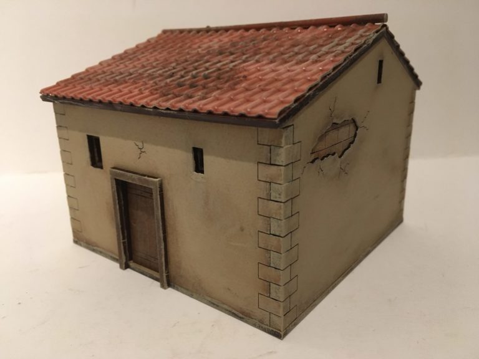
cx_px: 240
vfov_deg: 48.2
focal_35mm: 29
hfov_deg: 61.7
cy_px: 180
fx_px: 401
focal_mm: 4.15
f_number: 2.2
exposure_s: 1/33
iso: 200
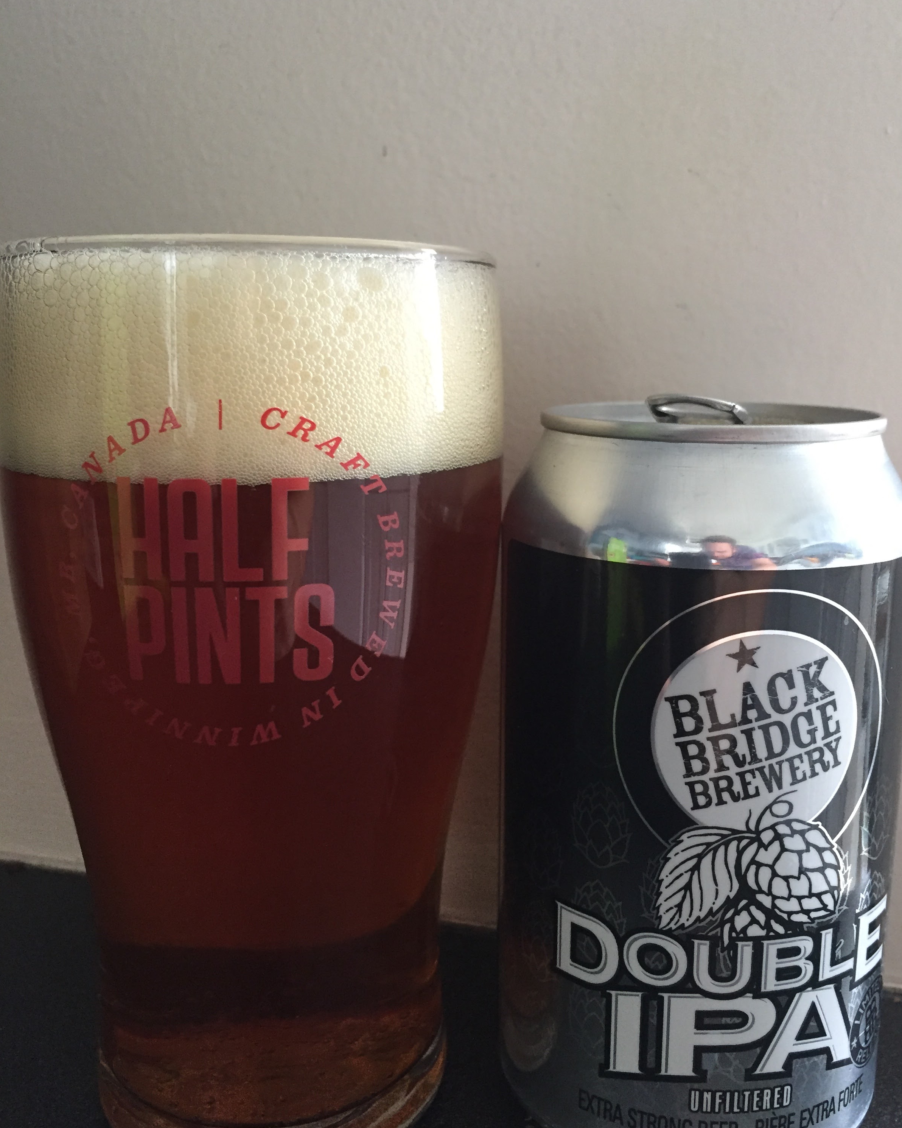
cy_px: 547
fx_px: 1034
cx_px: 462
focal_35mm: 31
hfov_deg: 47.1
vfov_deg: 57.2
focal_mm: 4.15
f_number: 2.2
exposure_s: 1/30
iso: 160
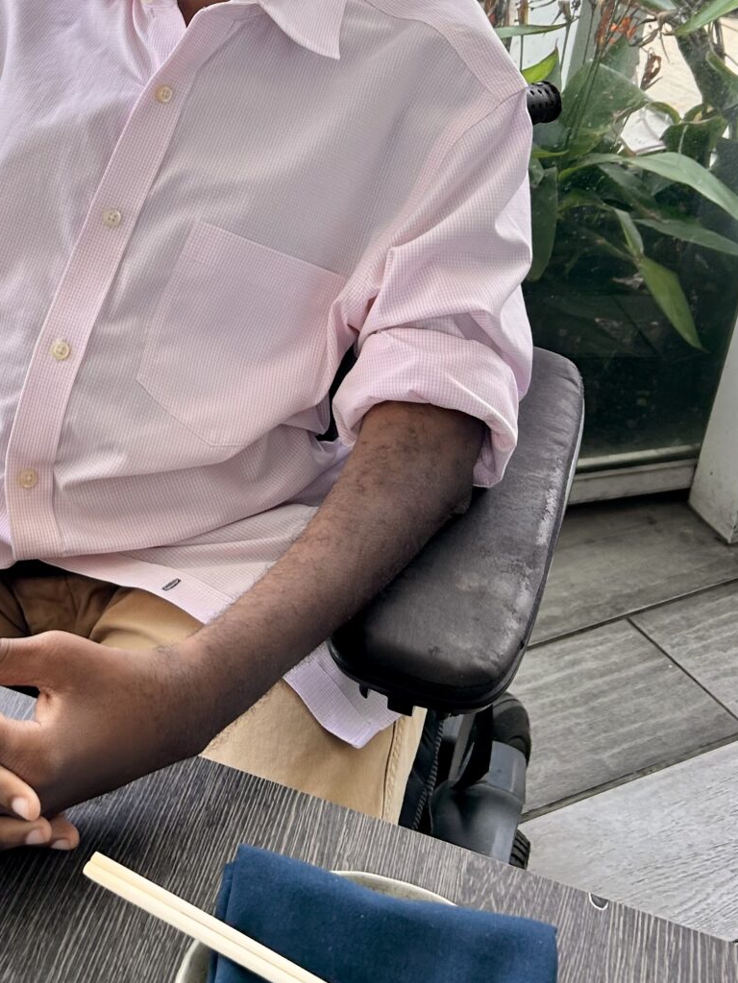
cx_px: 40
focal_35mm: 52
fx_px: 1478
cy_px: 153
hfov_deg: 26.8
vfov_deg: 35.3
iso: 50
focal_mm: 5.7
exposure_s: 1/171
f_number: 1.5
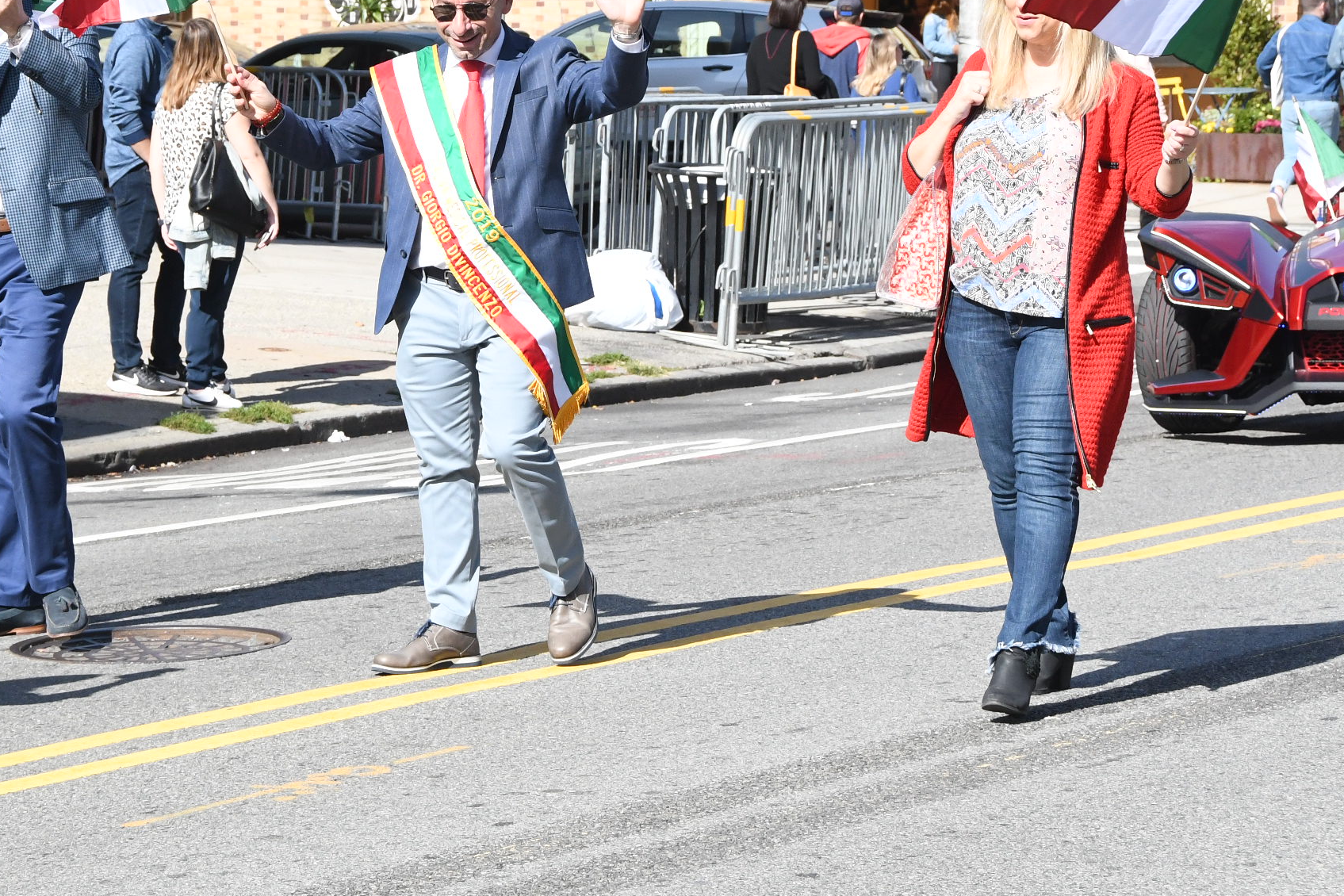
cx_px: 411
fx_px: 5152
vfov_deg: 9.9
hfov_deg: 14.8
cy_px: 210
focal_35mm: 138
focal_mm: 56
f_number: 10
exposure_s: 1/1250
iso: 1250
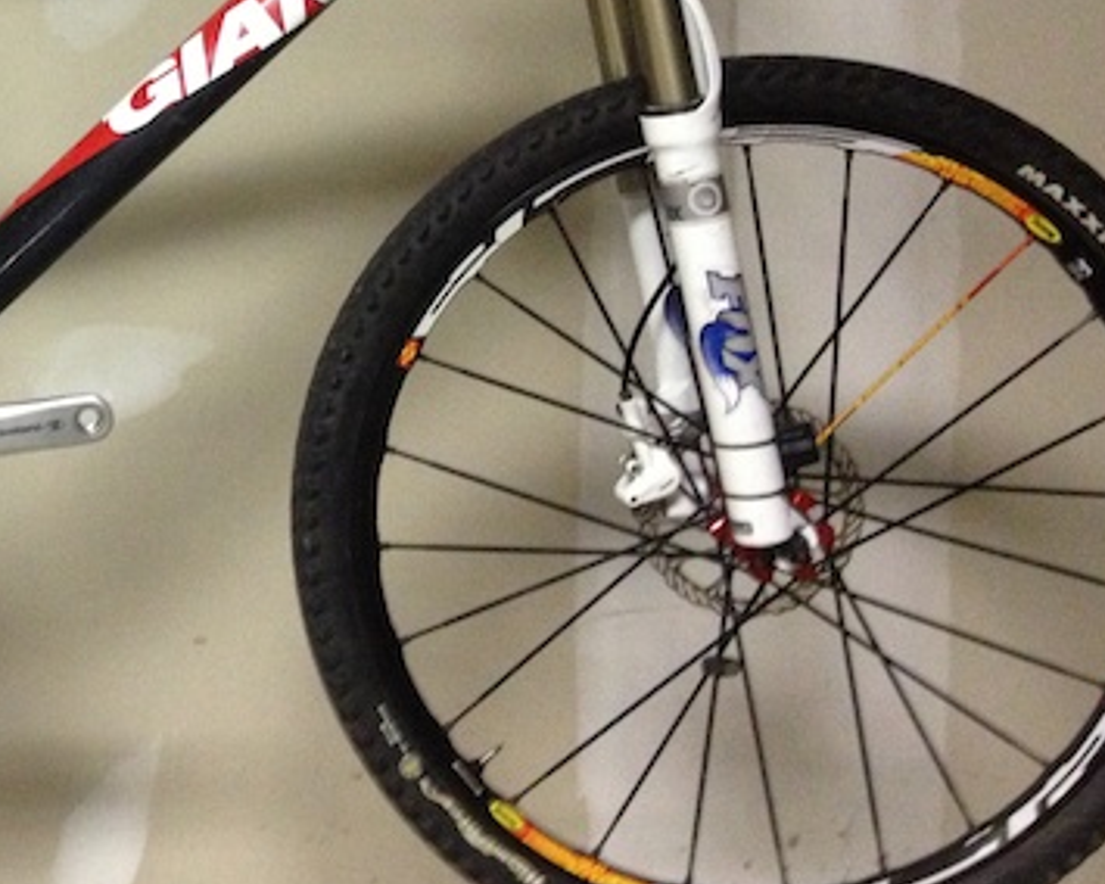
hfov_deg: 23.6
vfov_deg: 19.6
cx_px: -12
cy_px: 103
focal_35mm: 77
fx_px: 2518
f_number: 2.4
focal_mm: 4.28
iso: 320
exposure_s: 1/20
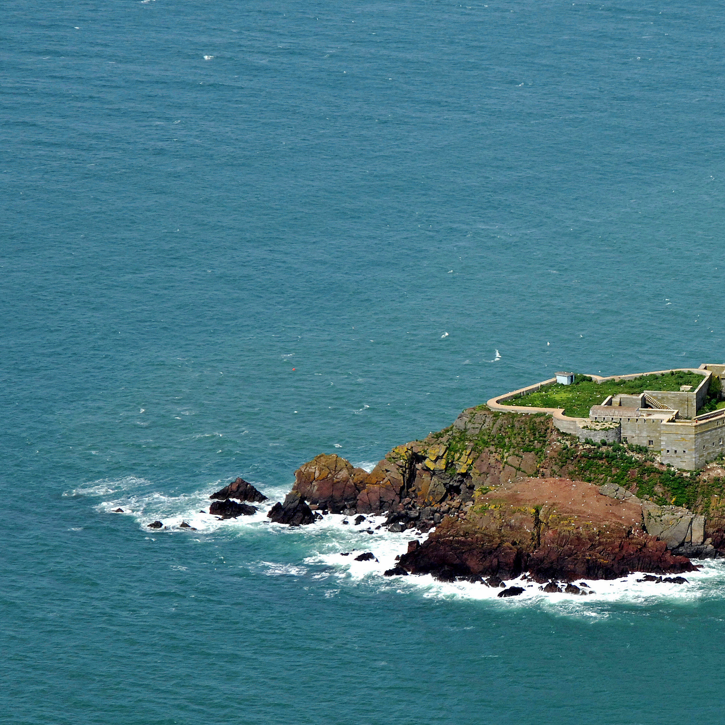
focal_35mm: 183
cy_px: 448
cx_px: 650
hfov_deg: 9.5
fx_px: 4332
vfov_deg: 9.6
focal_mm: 75
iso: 400
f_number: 8
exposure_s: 1/1000
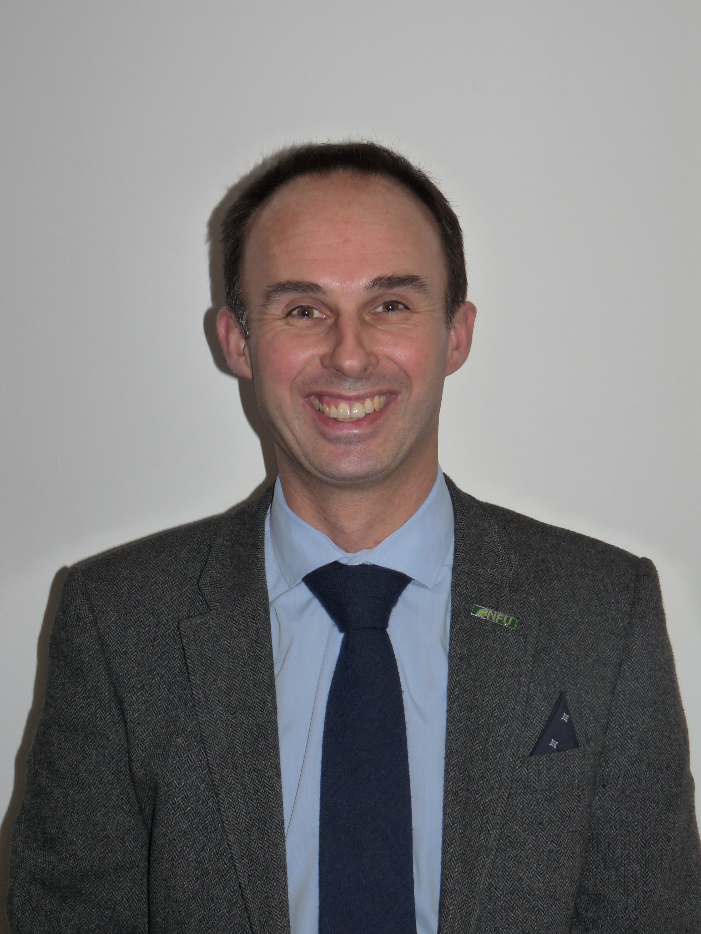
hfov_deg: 19.1
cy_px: 466
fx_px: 2079
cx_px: 343
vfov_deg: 25.3
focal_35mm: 77
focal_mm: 13.3
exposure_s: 1/60
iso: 160
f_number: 3.4
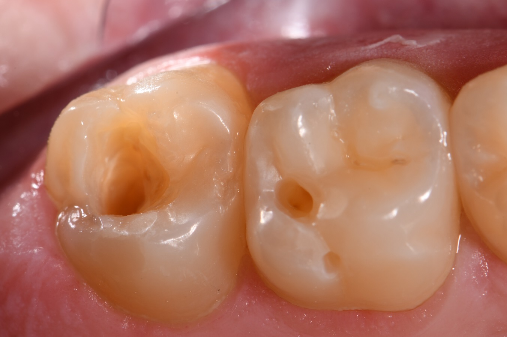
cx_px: 254
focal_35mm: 157
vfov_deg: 8.7
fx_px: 2210
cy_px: 168
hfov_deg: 13.1
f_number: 32
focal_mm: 105
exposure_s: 1/160
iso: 200
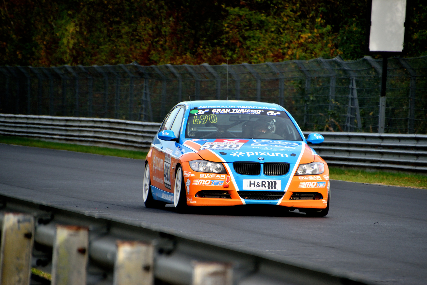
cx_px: 214
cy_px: 142
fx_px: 4803
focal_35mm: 405
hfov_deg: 5.1
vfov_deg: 3.4
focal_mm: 270
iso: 560
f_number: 6.3
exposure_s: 1/1000
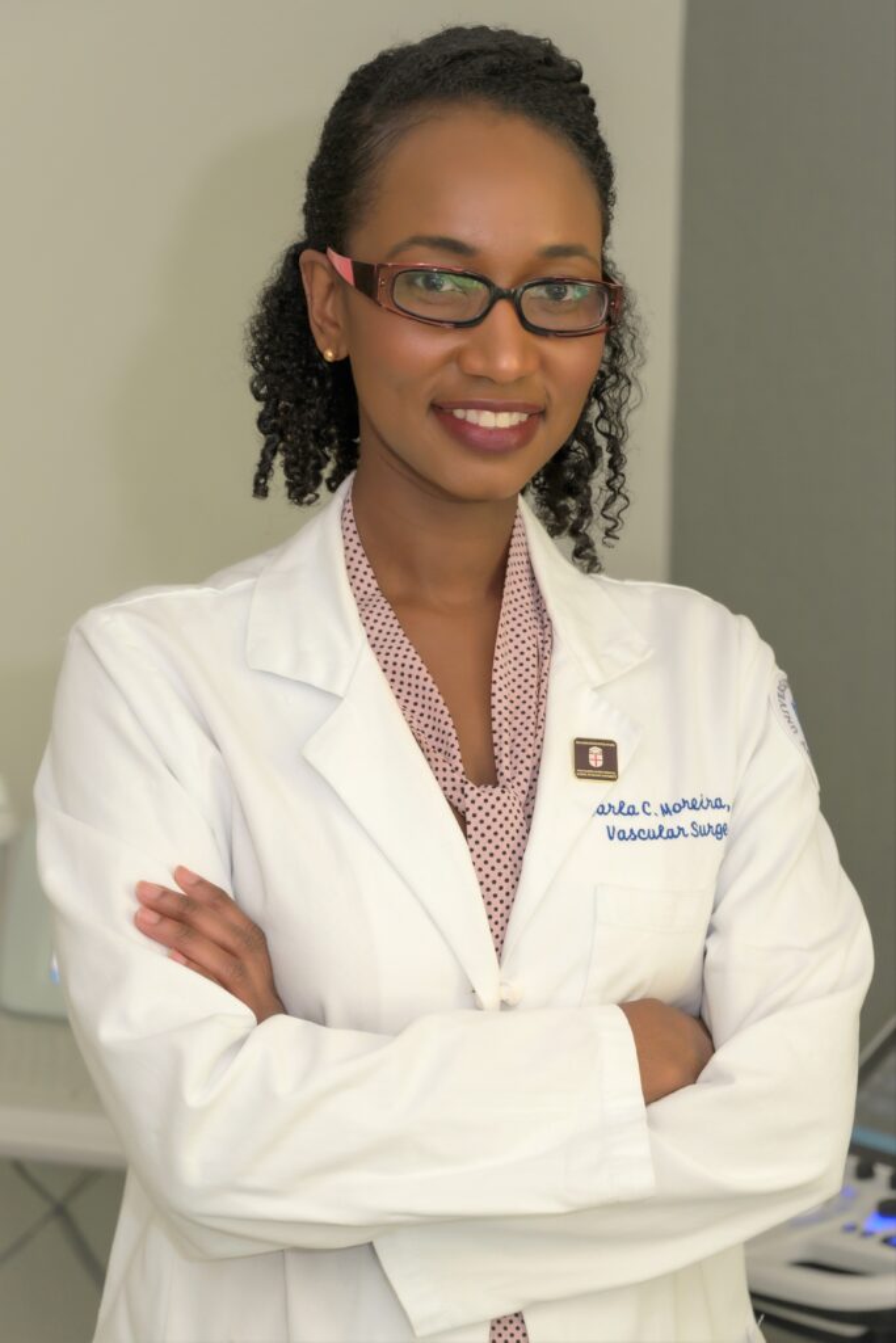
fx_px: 2314
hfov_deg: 21.9
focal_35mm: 62
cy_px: 672
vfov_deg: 32.4
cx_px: 448
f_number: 4
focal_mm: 62
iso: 500
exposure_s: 1/80
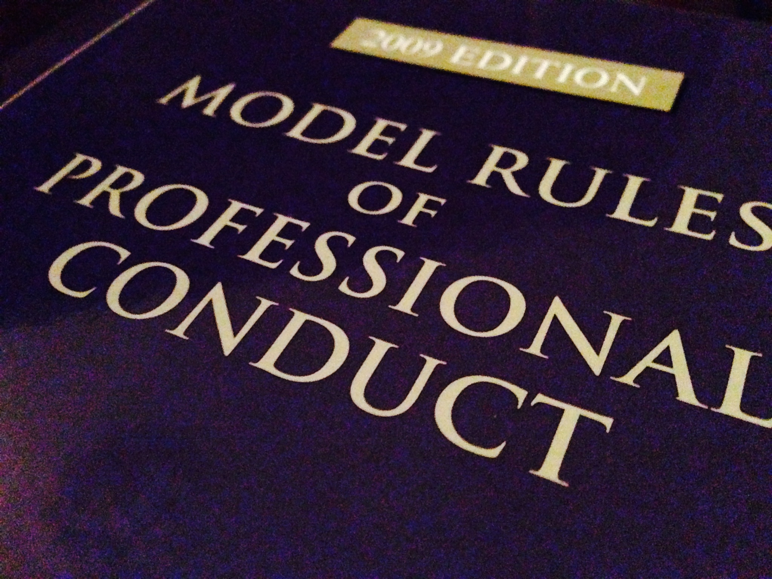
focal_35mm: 66
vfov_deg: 22.3
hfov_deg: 29.4
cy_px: 290
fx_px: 1472
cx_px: 386
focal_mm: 4.12
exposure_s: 1/15
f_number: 2.4
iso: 2500
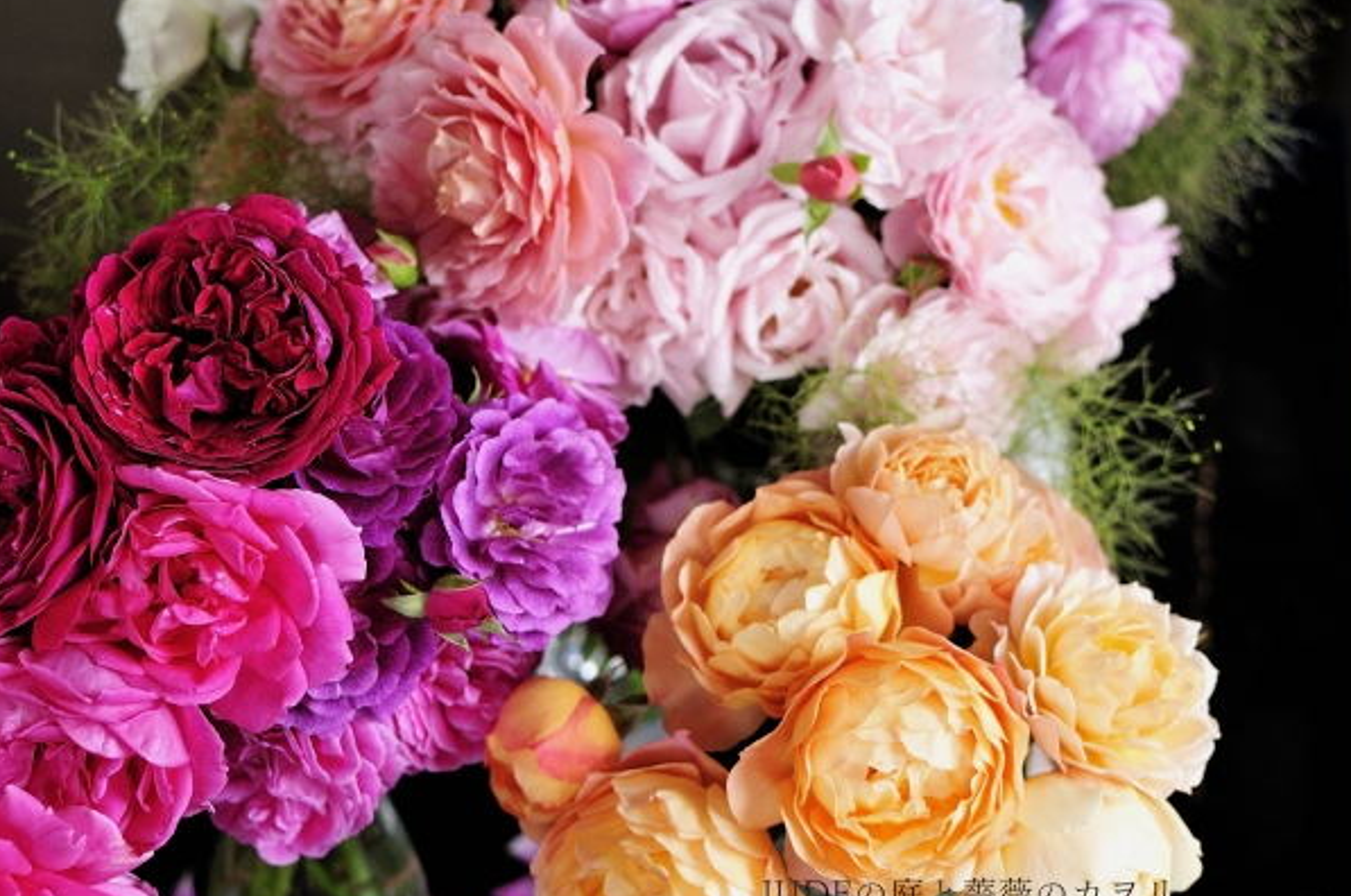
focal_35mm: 62
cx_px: 606
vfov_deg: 22.0
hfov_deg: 32.6
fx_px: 2307
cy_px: 398
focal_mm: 35
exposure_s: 1/40
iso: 400
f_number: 3.2
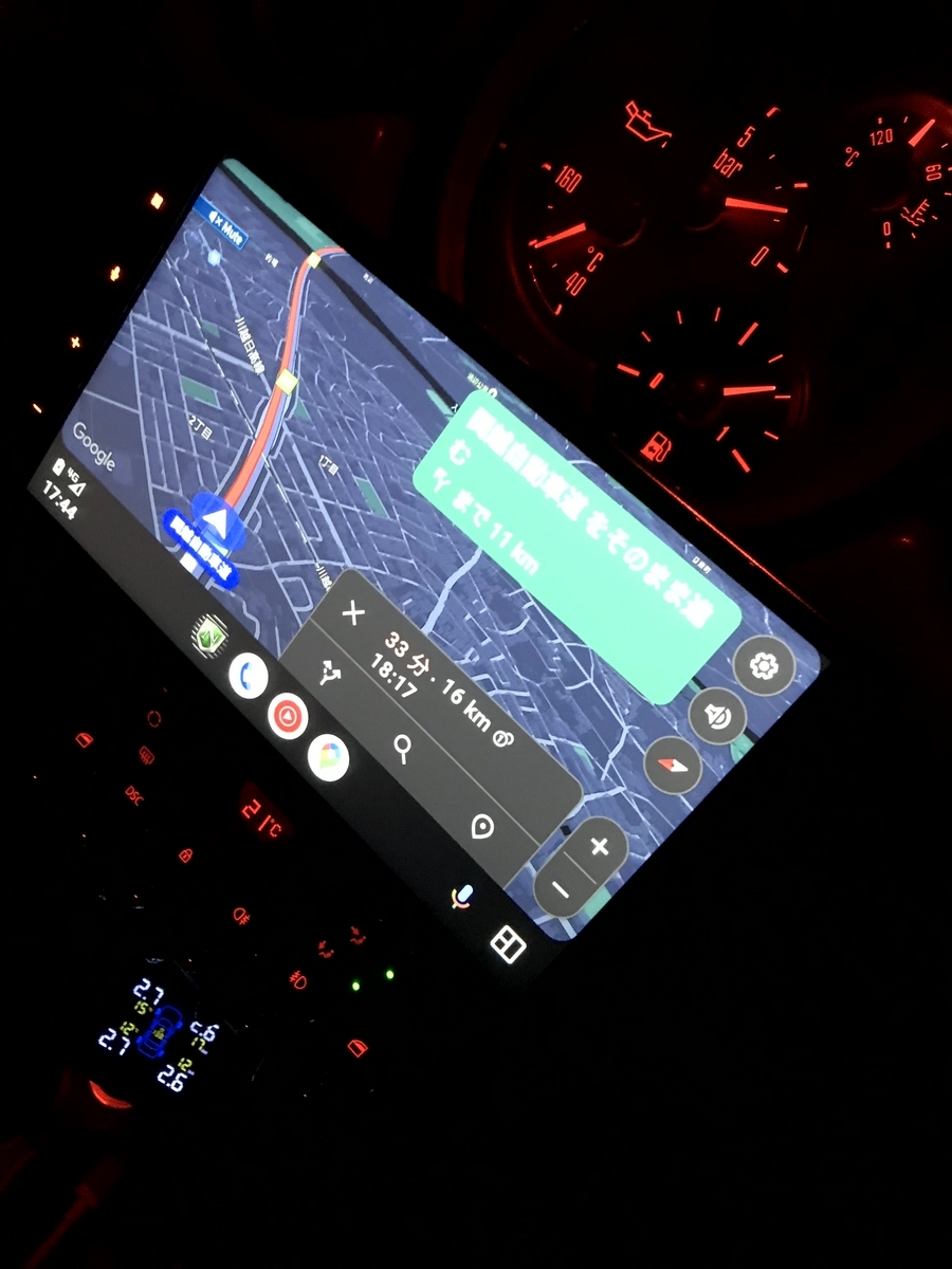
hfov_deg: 49.7
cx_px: 476
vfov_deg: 63.4
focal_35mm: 28
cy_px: 634
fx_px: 1027
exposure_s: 1/12
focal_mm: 3.99
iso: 100
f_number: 1.8
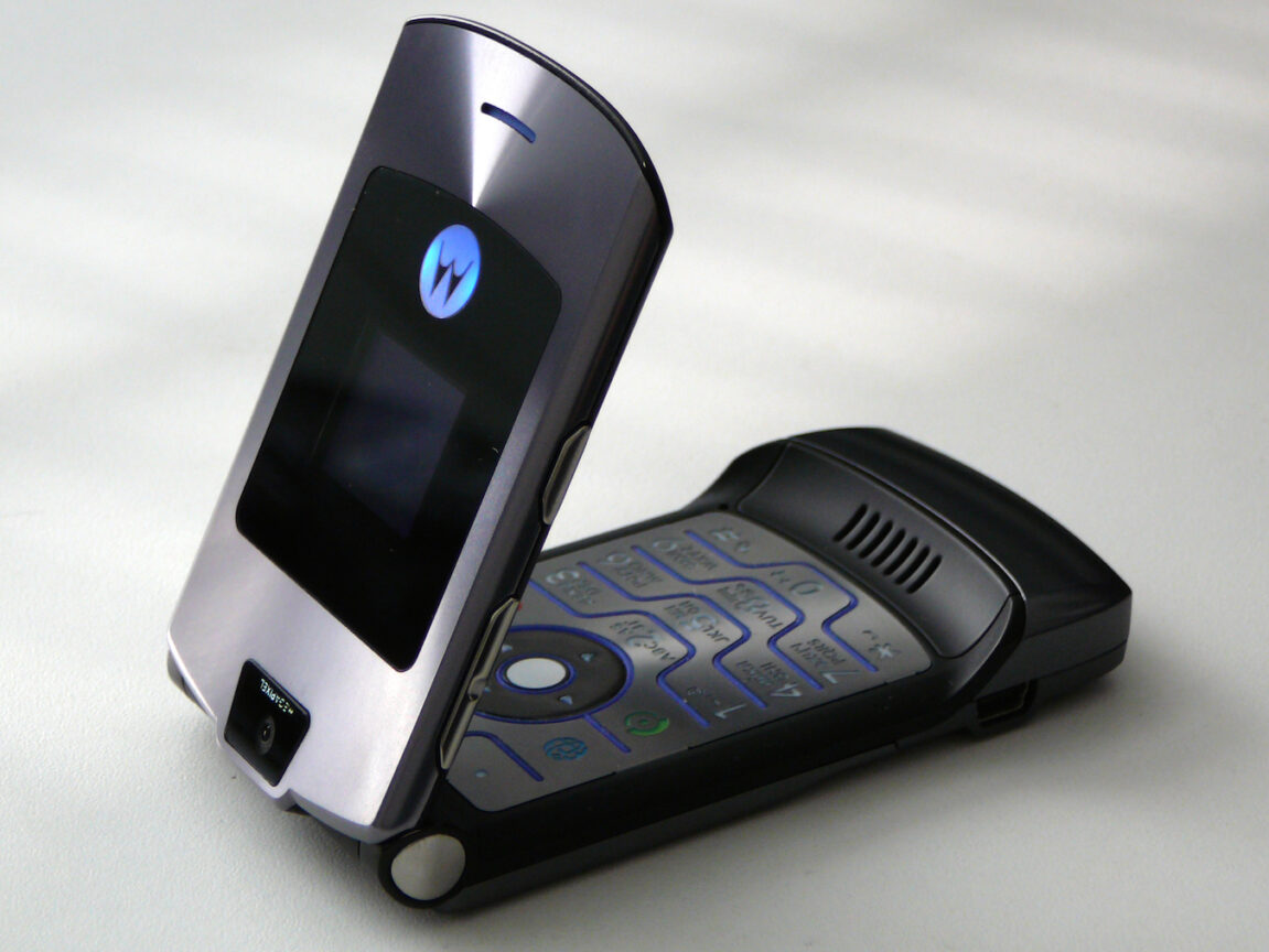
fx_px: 3484
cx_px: 634
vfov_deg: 15.6
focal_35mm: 95
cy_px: 476
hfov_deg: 20.6
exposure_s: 1/30
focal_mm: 14.1
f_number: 3.9
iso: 125
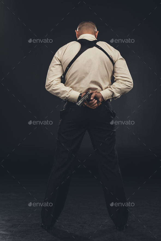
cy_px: 120
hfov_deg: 16.7
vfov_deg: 24.8
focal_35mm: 82
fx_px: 550
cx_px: 80
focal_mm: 82
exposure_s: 1/160
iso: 200
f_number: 8
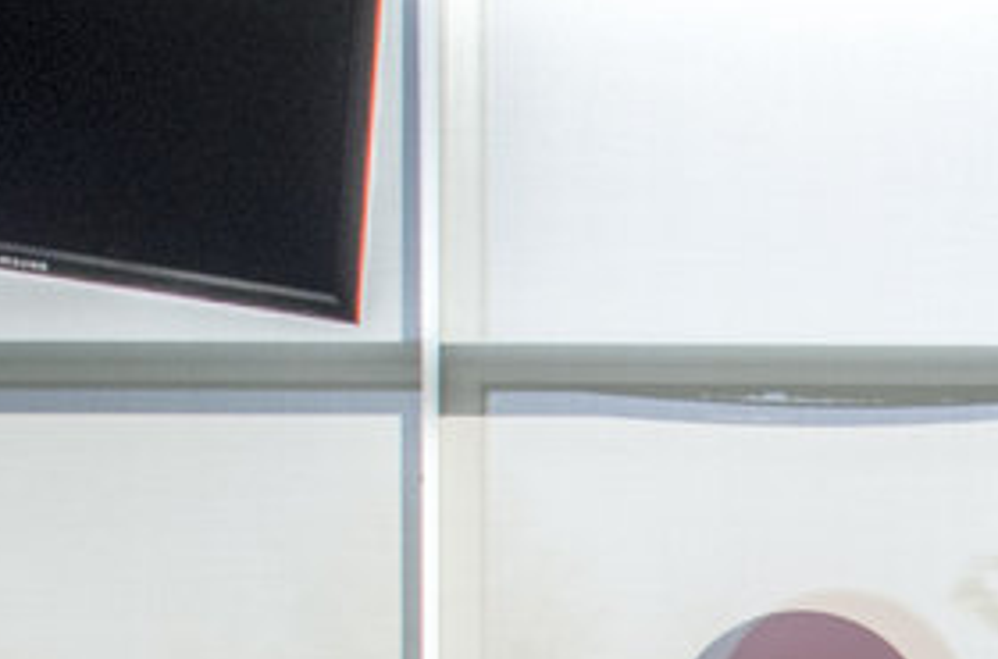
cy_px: 582
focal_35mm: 82
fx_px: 2281
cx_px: 1583
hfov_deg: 20.4
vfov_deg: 16.3
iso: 100
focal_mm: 11
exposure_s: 1/100
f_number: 11
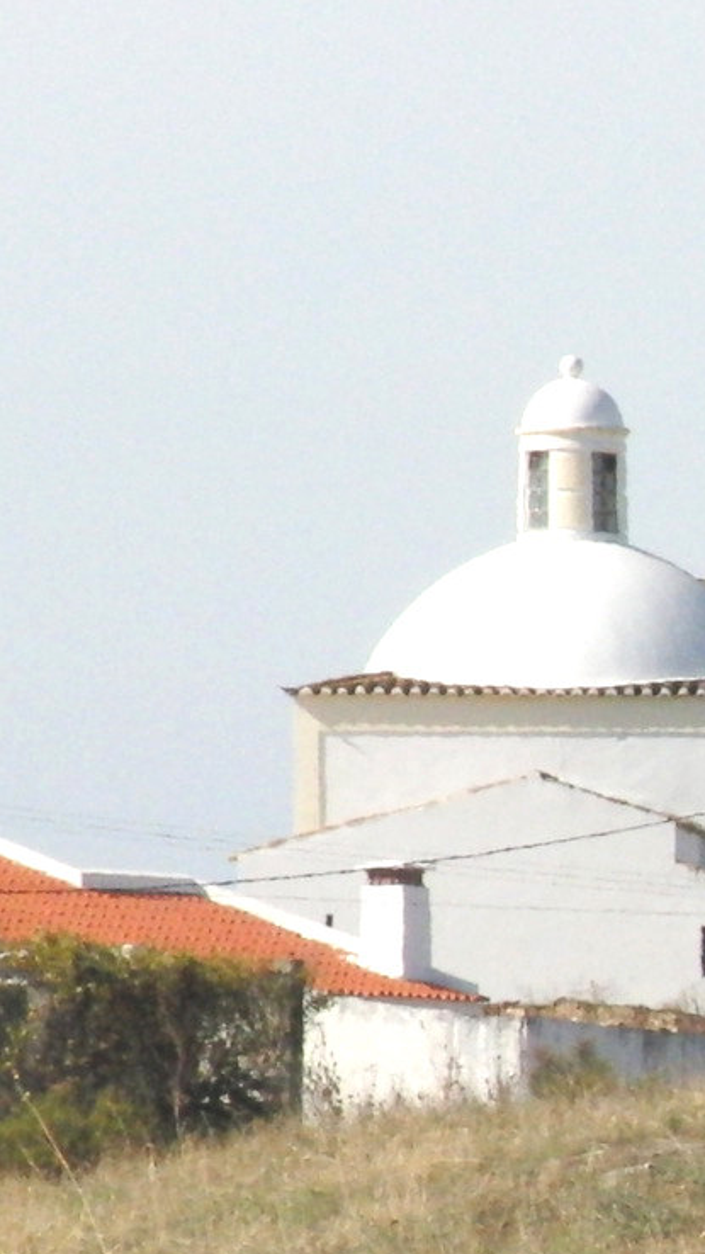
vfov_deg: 2.9
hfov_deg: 1.6
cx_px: 1617
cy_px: 829
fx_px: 24731
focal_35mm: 744
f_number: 10.2
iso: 400
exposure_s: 1/1000
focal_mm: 49.8
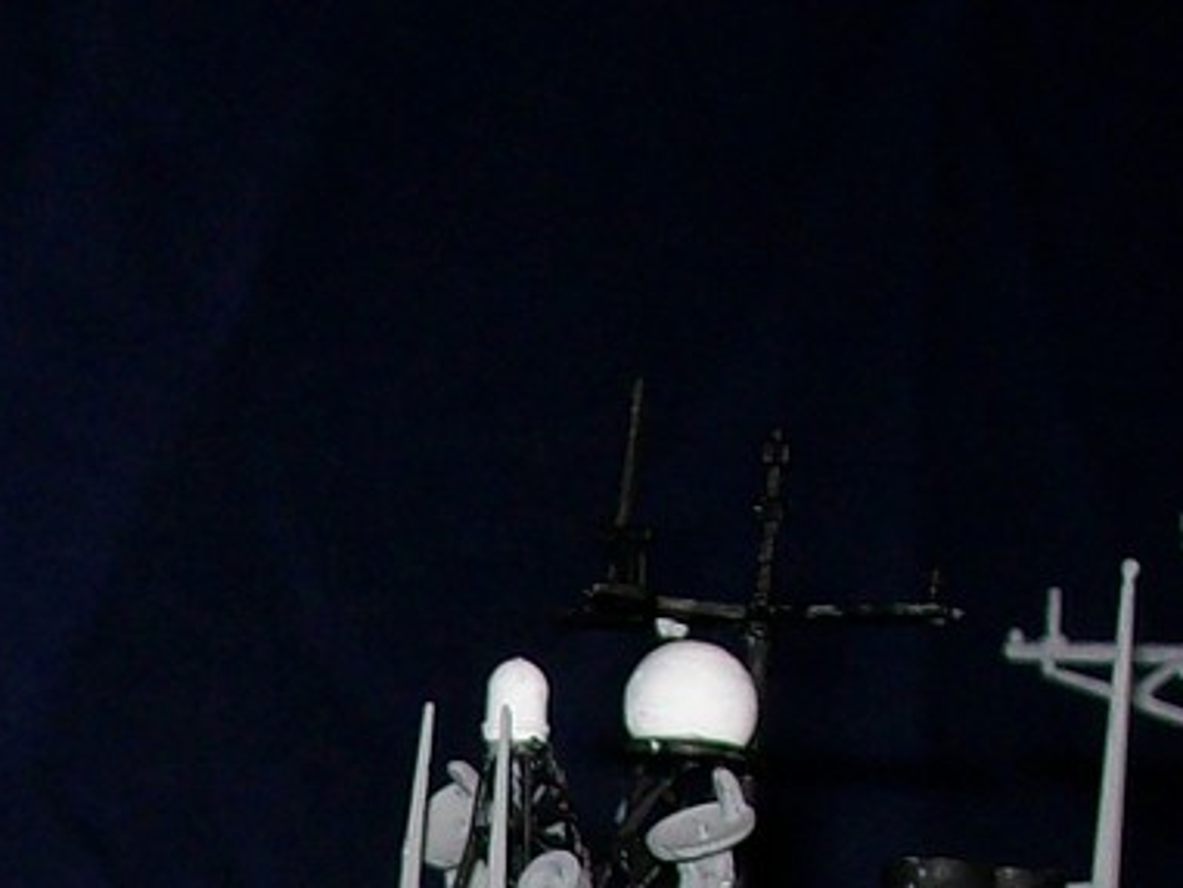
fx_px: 6427
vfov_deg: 7.7
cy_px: 1433
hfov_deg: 10.4
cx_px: -177
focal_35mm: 188
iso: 80
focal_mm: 9.4
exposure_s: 1/84.5
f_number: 3.4
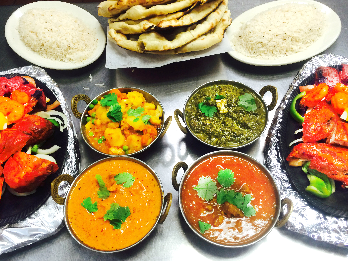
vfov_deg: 45.4
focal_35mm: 31
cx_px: 176
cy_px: 125
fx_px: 312
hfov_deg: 58.3
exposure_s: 1/30
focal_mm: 4.15
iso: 100
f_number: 2.2
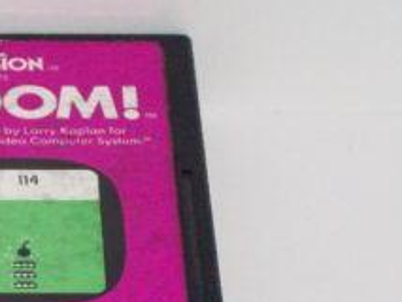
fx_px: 2707
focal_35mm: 233
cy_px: 251
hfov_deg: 8.4
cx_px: -2
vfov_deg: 6.4
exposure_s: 1/257
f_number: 5.2
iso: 400
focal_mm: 18.6
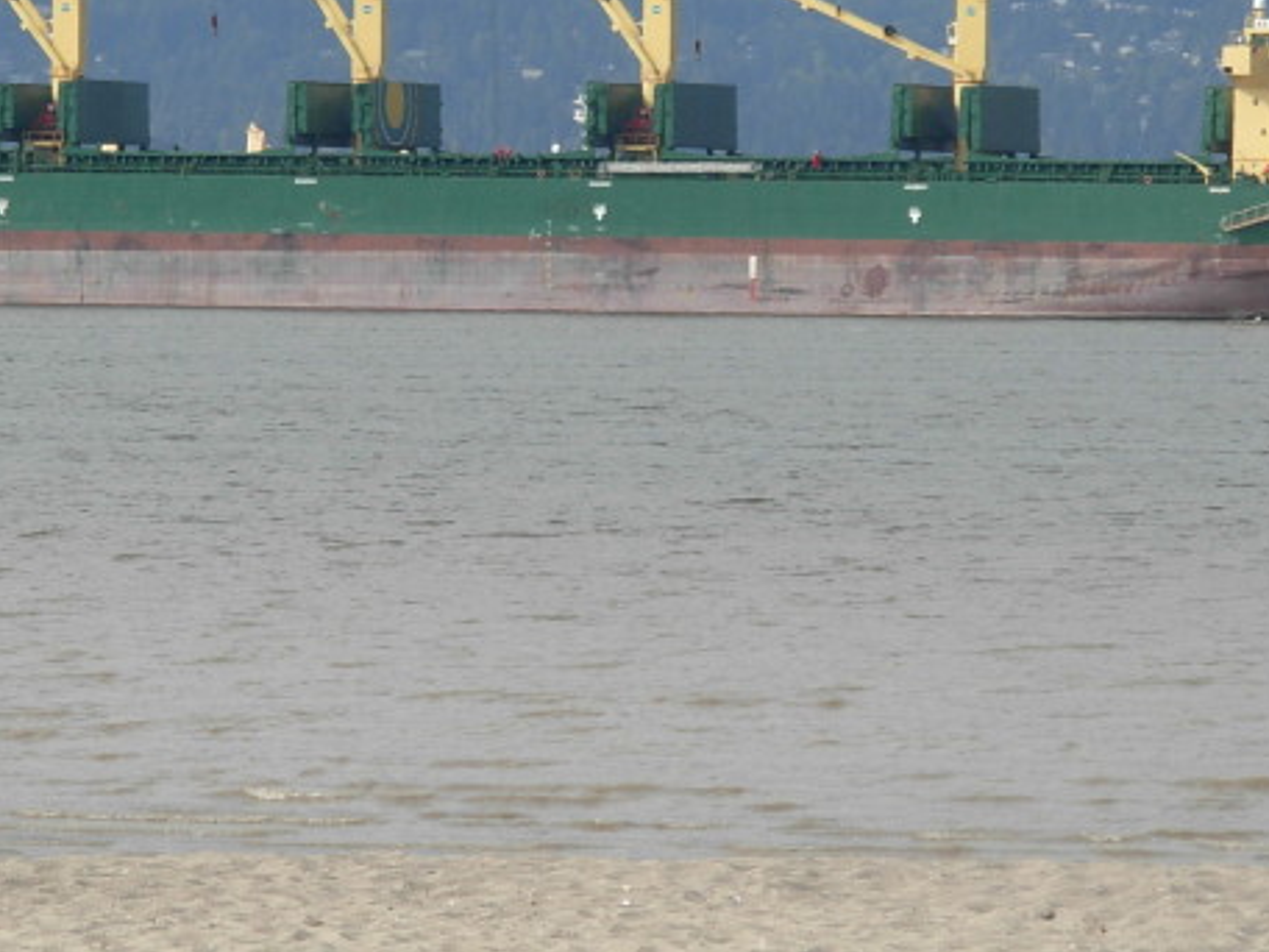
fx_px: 12208
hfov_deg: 6.0
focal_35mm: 333
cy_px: 139
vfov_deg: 4.5
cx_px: 573
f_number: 5
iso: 79
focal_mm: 31.4
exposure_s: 1/362
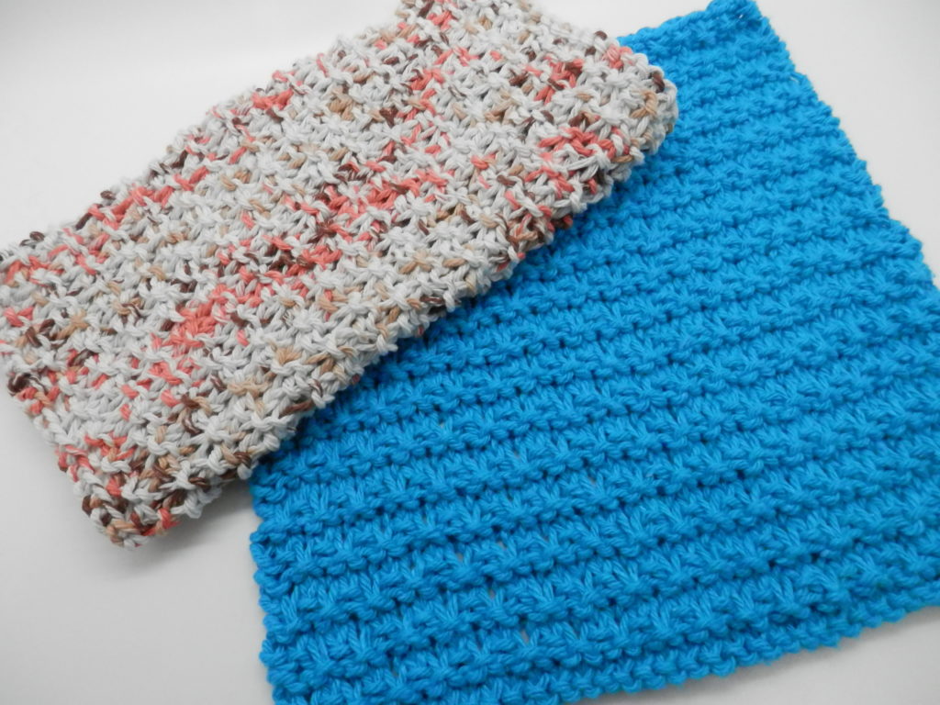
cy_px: 352
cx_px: 470
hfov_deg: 69.4
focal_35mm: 25
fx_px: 679
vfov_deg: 54.9
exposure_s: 1/500
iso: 500
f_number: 3
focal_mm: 4.5
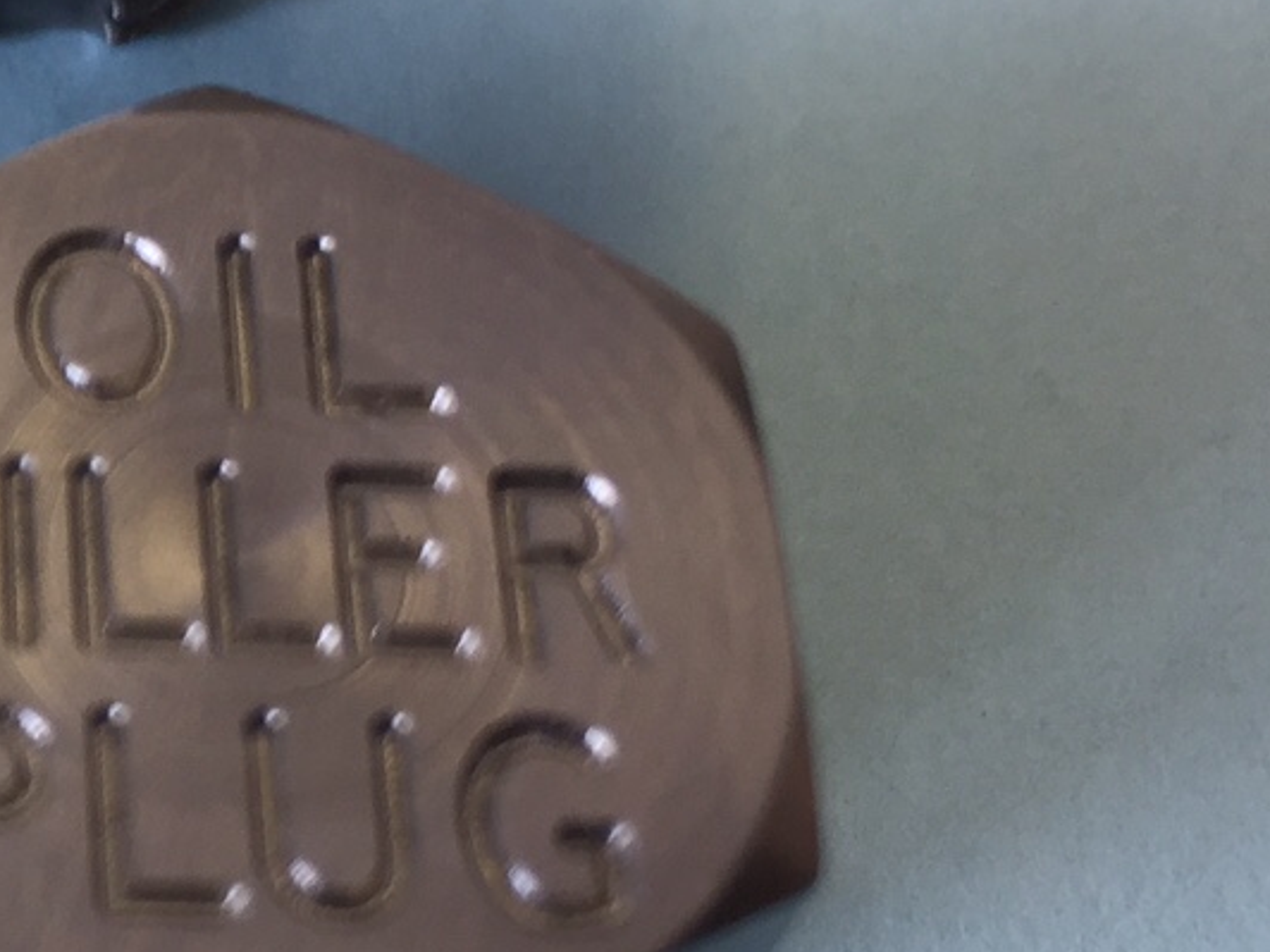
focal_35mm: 89
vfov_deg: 16.5
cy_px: 248
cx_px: -449
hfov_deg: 19.9
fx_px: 3265
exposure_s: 1/50
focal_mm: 4.15
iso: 40
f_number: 2.2
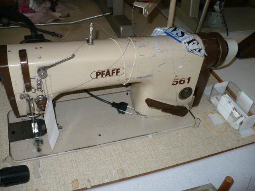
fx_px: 273
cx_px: 128
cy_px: 96
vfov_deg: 38.7
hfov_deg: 50.1
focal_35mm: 37
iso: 100
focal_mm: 6.1
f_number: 2.8
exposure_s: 1/30
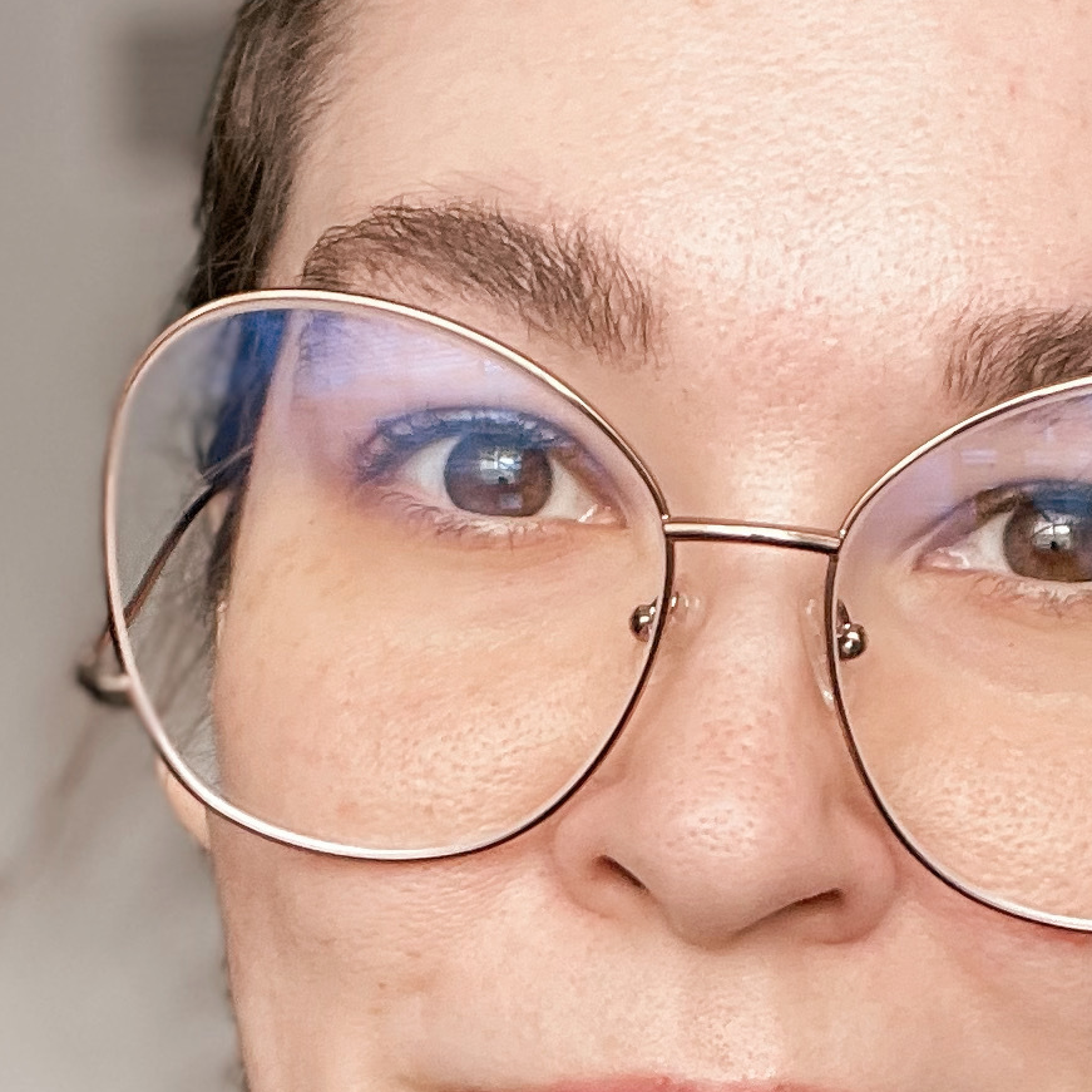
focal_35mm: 94
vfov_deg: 17.7
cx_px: 629
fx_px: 3355
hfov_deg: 18.5
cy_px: 1247
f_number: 2.2
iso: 100
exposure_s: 1/60
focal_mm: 2.71
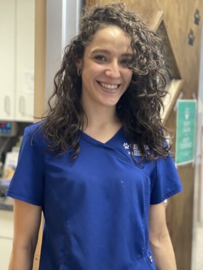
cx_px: 102
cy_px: 135
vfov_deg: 30.3
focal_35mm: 64
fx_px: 500
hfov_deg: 22.9
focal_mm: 7.5
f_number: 2.2
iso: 250
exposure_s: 1/40
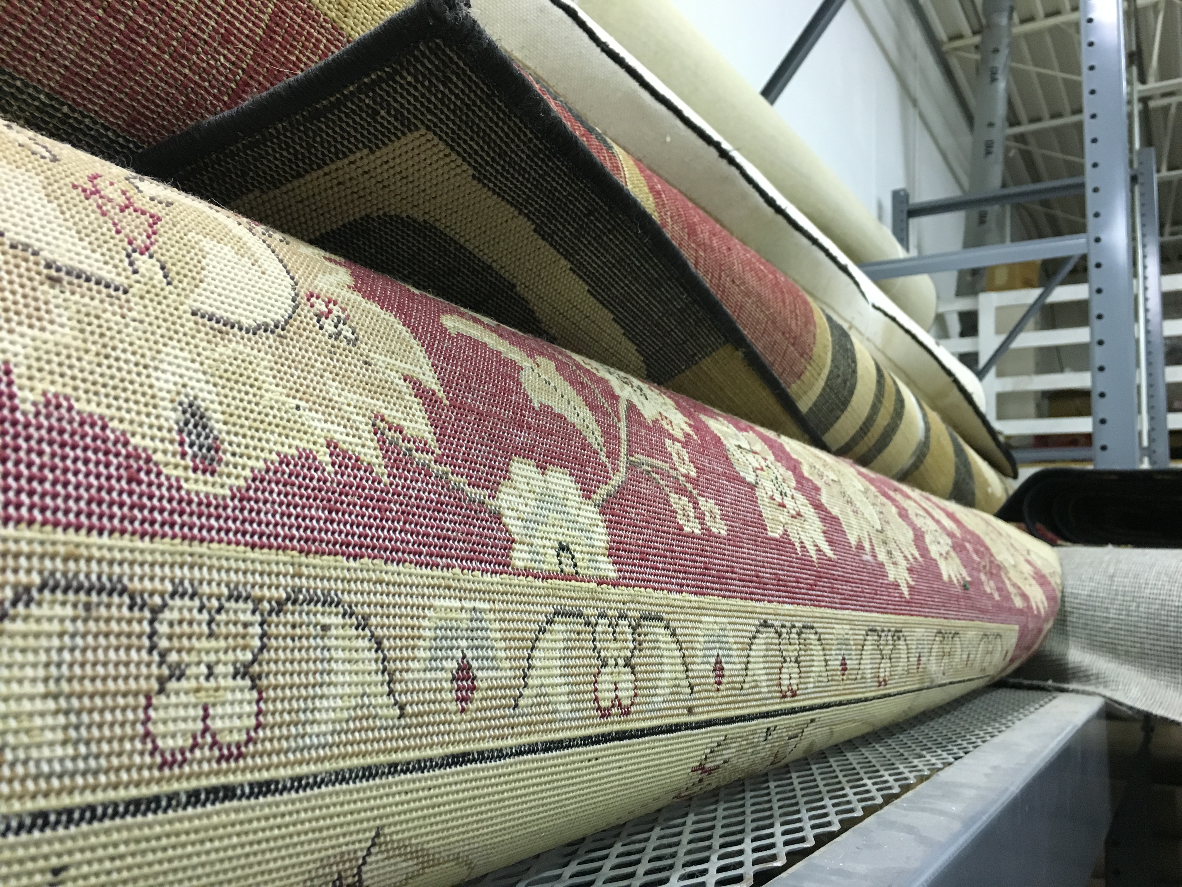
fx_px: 990
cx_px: 591
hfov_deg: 61.7
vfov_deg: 48.2
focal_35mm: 29
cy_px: 444
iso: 160
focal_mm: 4.15
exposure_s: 1/30
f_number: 2.2
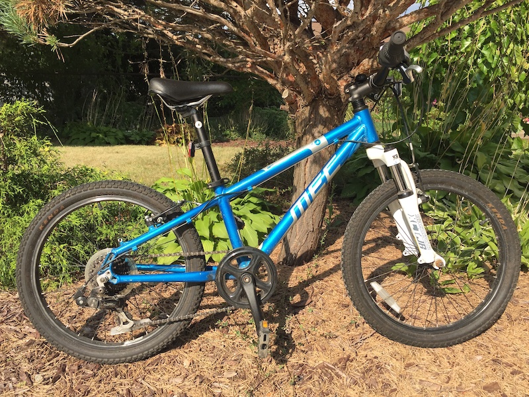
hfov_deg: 61.7
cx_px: 264
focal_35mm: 29
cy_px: 198
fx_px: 443
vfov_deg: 48.2
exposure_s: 1/1041
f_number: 2.2
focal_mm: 4.15
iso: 32
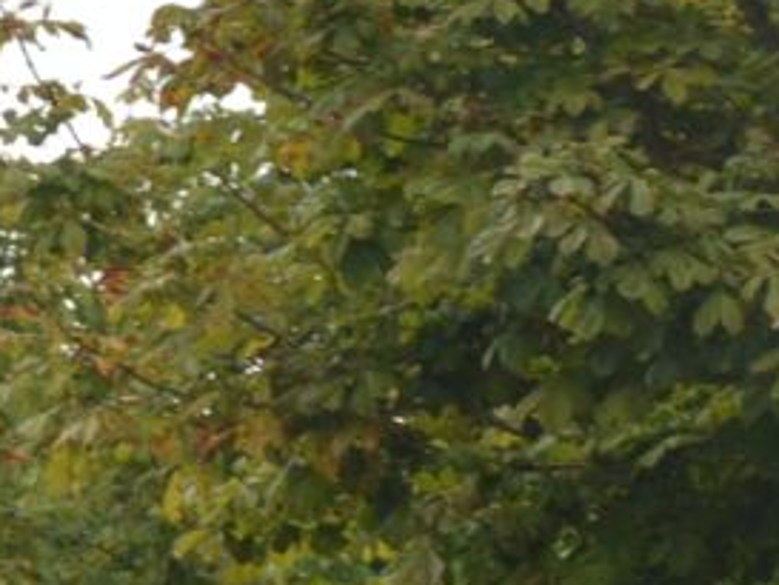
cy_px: 855
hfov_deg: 2.6
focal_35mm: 761
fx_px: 17133
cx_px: 94
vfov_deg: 2.0
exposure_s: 1/250
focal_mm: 80
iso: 640
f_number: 5.3
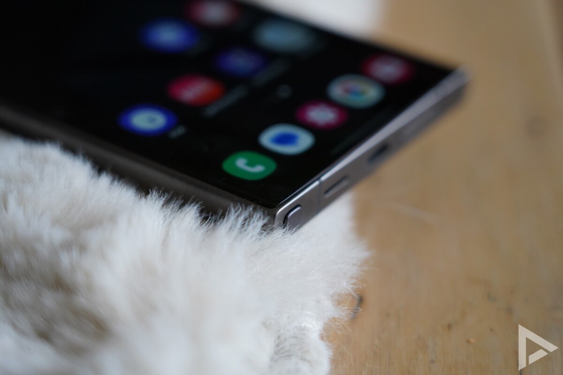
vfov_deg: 13.0
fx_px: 1642
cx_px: 282
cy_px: 188
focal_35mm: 105
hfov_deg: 19.5
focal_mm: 105
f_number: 4
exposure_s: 1/160
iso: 2500
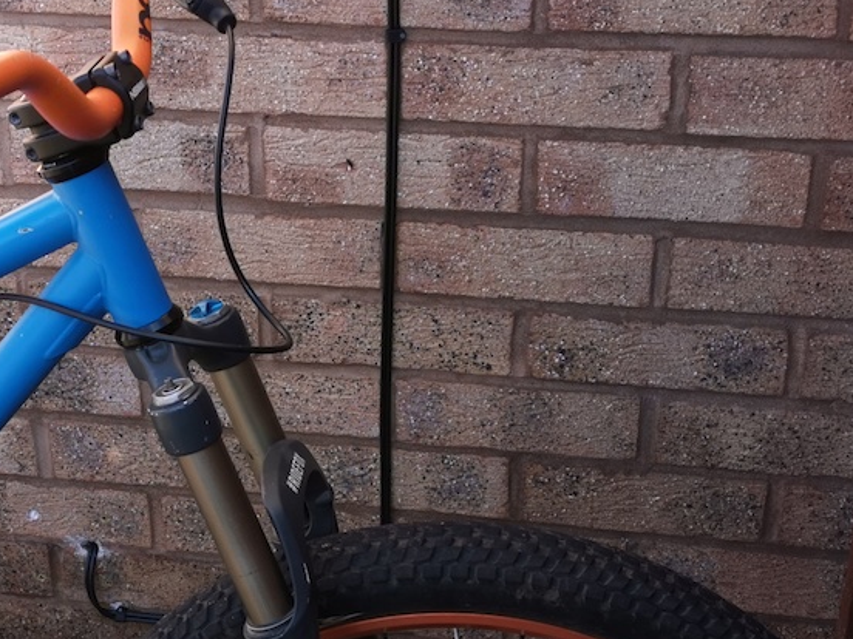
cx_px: 247
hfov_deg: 27.1
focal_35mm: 71
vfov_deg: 20.6
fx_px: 1750
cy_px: 445
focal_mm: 5.56
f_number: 1.6
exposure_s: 1/392
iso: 50
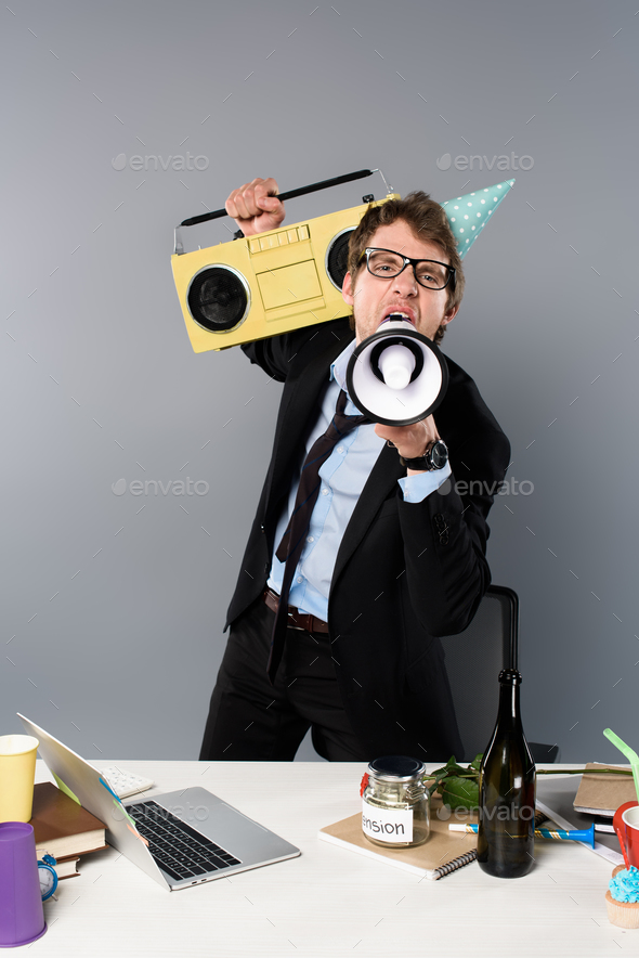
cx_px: 320
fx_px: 1330
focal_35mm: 50
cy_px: 479
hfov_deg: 27.0
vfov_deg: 39.6
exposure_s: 1/160
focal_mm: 50
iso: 80
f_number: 5
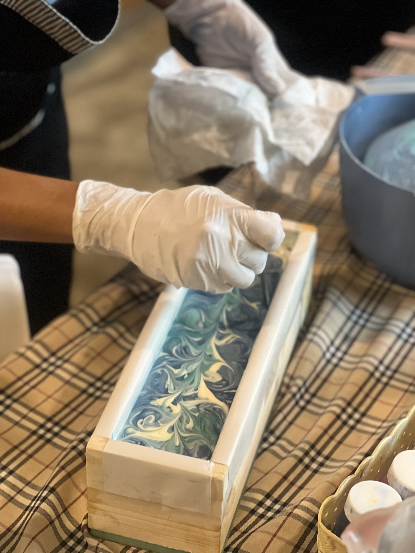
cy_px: 276
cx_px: 208
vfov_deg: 25.3
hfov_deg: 19.1
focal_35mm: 77
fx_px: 1231
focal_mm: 9
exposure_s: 1/36
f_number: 2.8
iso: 400
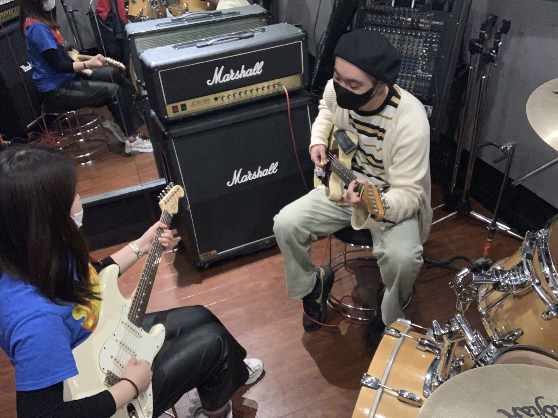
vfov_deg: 44.2
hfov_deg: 56.8
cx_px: 279
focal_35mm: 32
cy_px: 209
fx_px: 516
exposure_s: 1/30
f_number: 2.2
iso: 200
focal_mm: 2.87
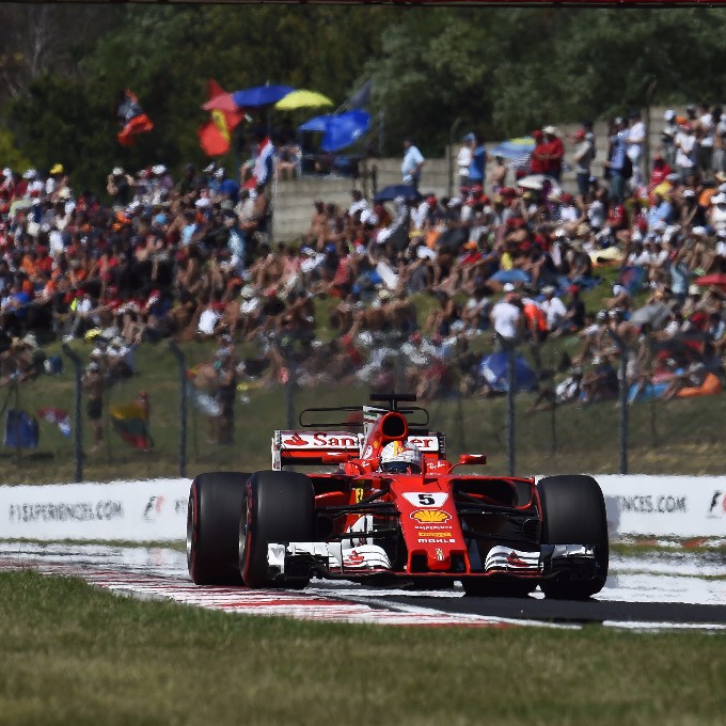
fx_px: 15186
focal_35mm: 640
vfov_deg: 2.7
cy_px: 364
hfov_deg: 2.7
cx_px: 343
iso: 500
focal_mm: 500
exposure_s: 1/1600
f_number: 13
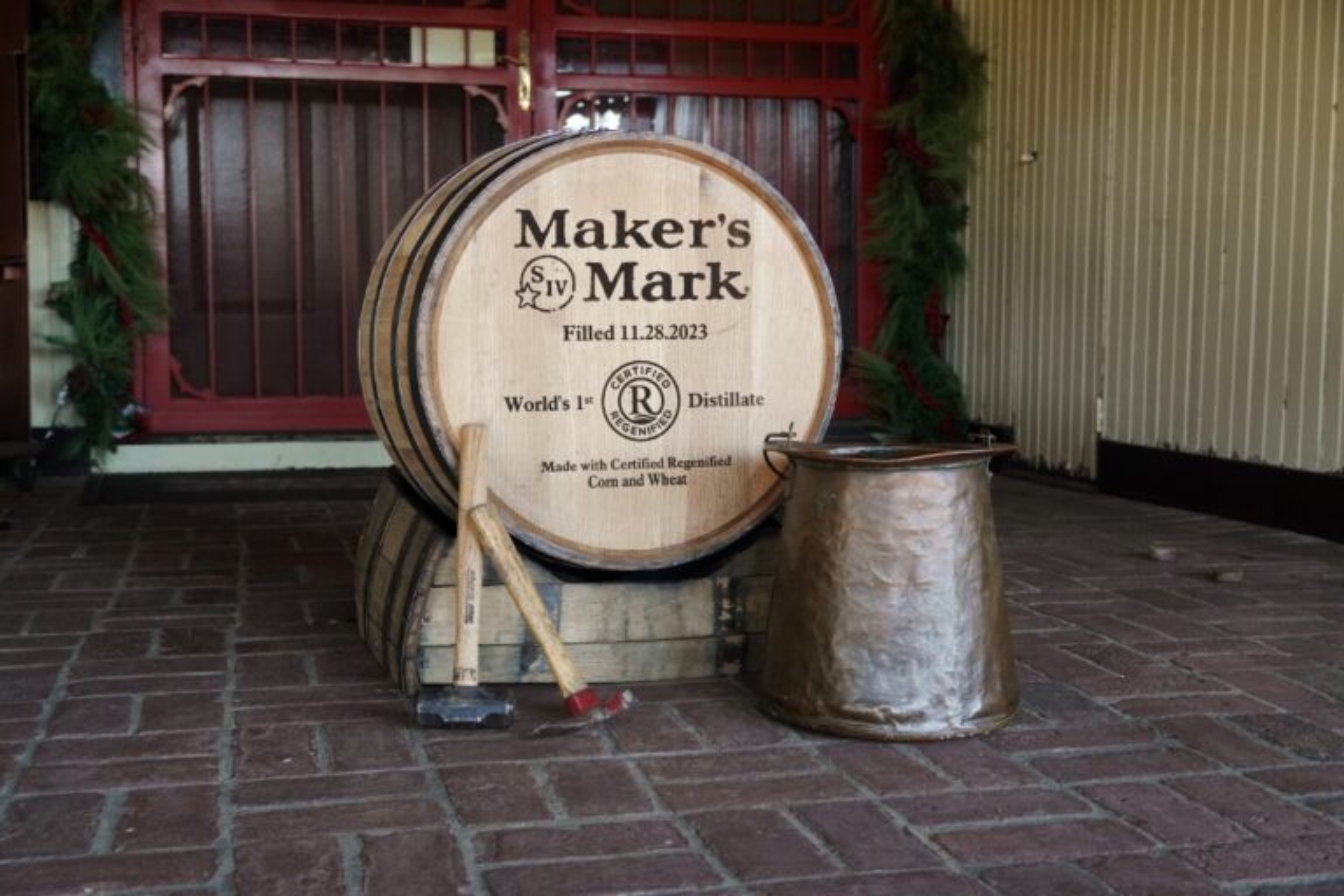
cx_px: 672
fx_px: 1736
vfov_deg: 28.9
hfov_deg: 42.3
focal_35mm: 46
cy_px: 448
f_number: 4.5
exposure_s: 1/160
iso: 1250
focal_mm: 31
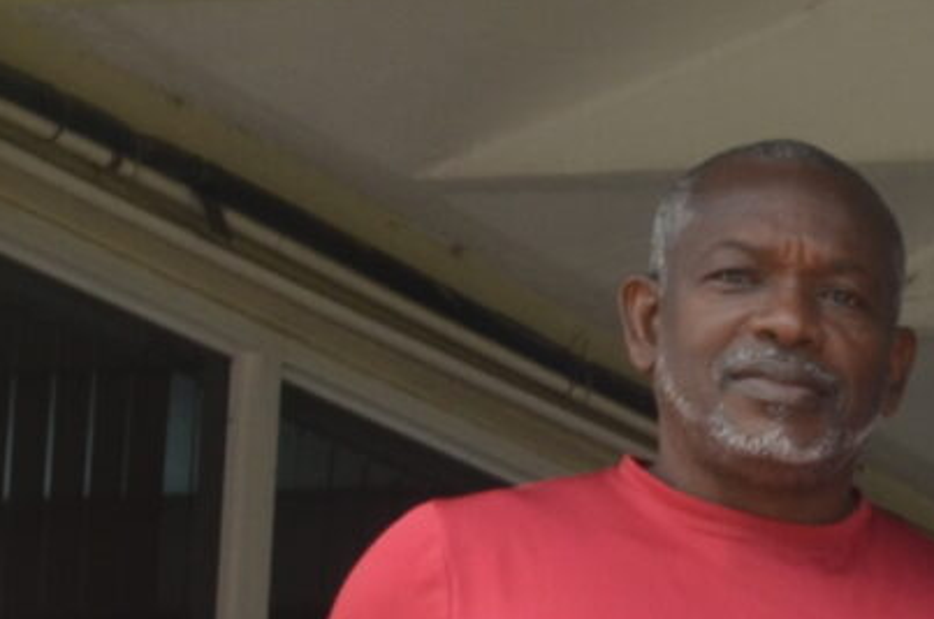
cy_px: 1549
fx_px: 5183
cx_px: 2651
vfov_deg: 6.5
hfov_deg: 8.8
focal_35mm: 200
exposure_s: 1/200
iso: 200
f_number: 6.3
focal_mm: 21
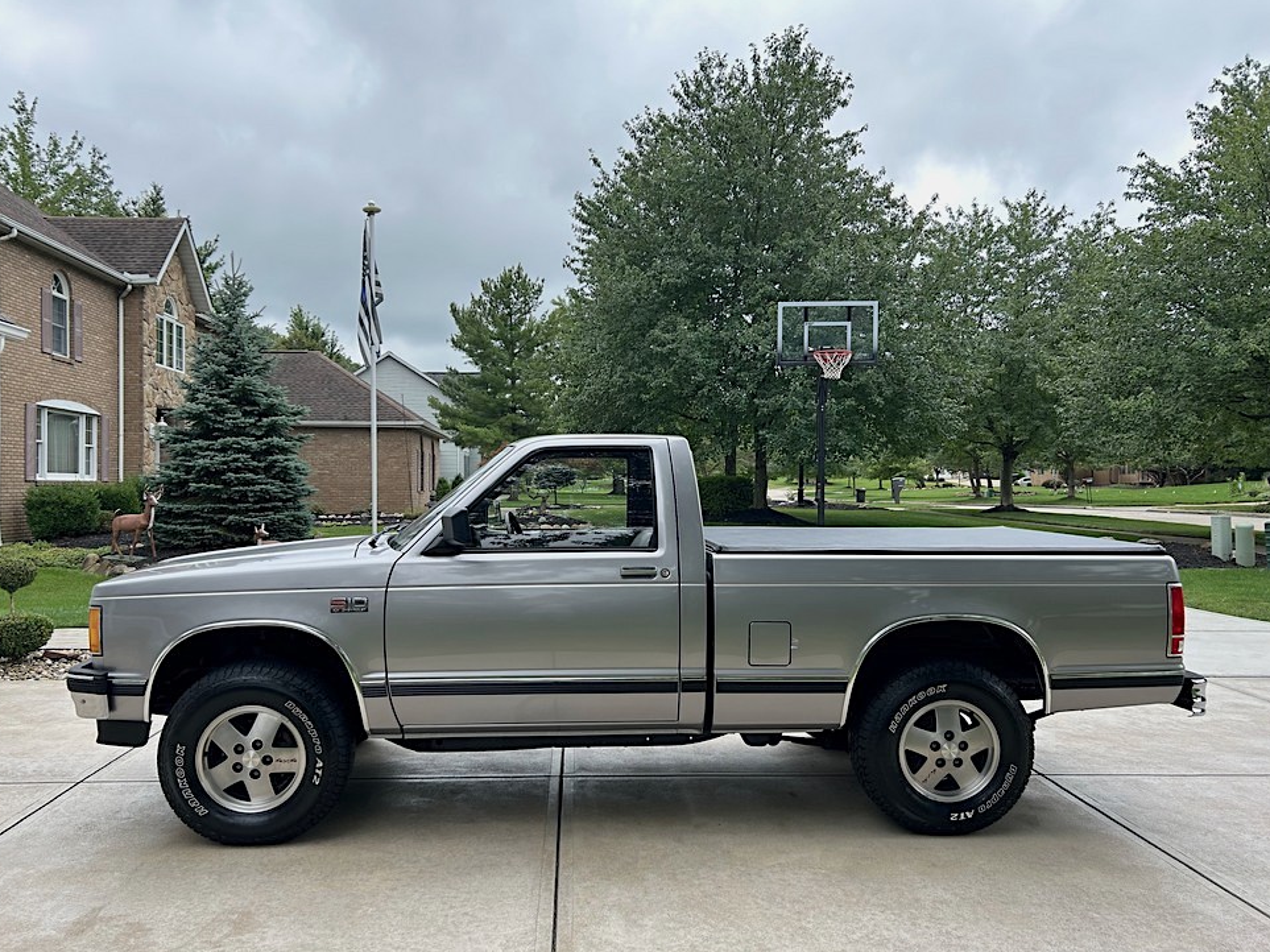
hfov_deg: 65.3
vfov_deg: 51.3
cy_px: 487
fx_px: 990
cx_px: 619
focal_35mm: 27
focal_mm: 5.7
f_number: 1.5
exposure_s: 1/567
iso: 50
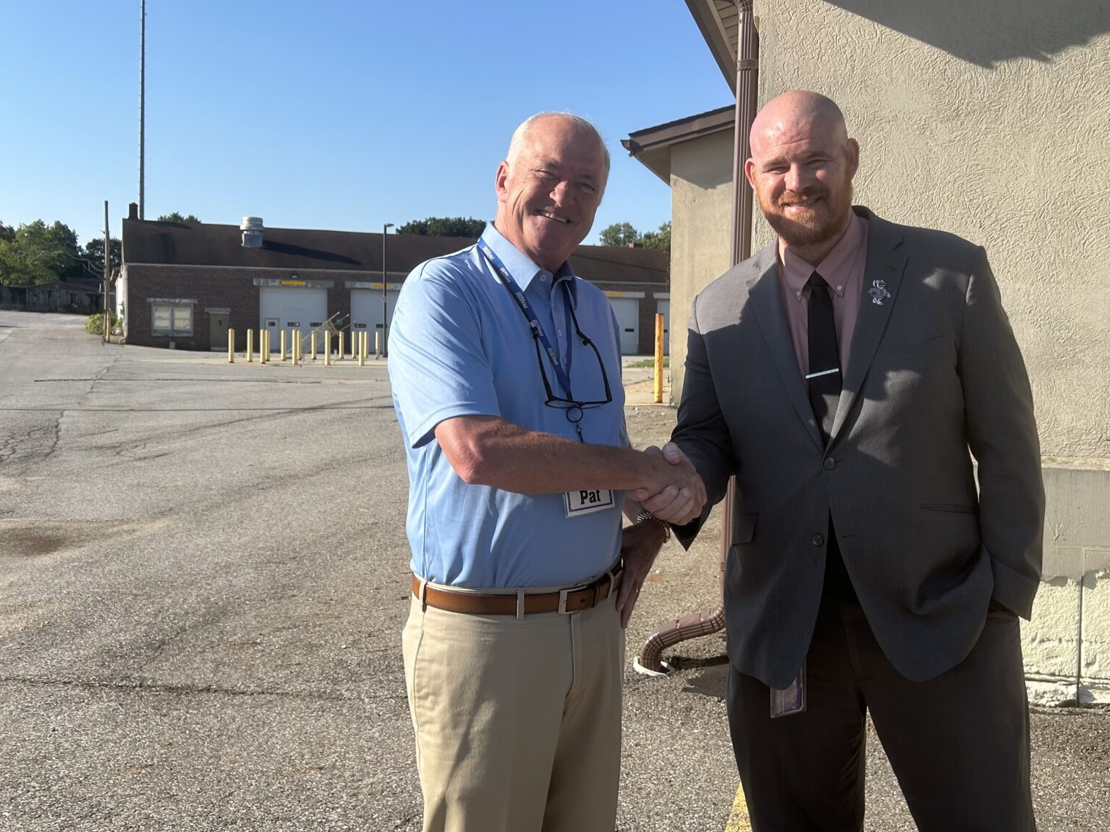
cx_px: 639
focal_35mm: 35
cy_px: 370
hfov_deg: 52.4
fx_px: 1122
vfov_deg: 40.6
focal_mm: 5.7
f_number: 1.5
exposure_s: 1/2299
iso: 50
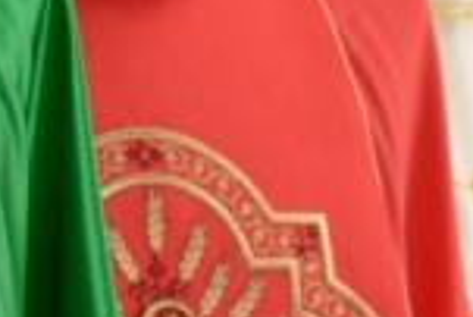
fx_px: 5471
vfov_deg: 3.3
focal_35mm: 416
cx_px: 341
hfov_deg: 4.9
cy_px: 311
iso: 100
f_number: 18
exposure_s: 1/125
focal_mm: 105
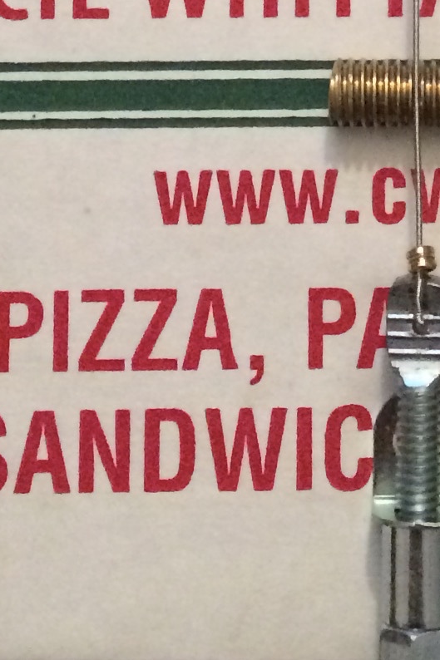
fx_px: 2274
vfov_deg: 15.1
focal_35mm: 124
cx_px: 506
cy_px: -367
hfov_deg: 10.9
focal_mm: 4.15
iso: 400
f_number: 2.2
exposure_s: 1/15
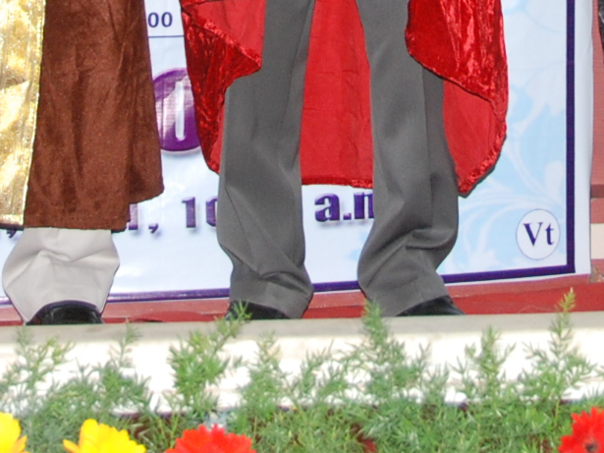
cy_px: -471
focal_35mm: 177
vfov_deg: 8.0
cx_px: 373
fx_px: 3088
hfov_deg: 11.2
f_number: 4.5
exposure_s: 1/125
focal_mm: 26
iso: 400
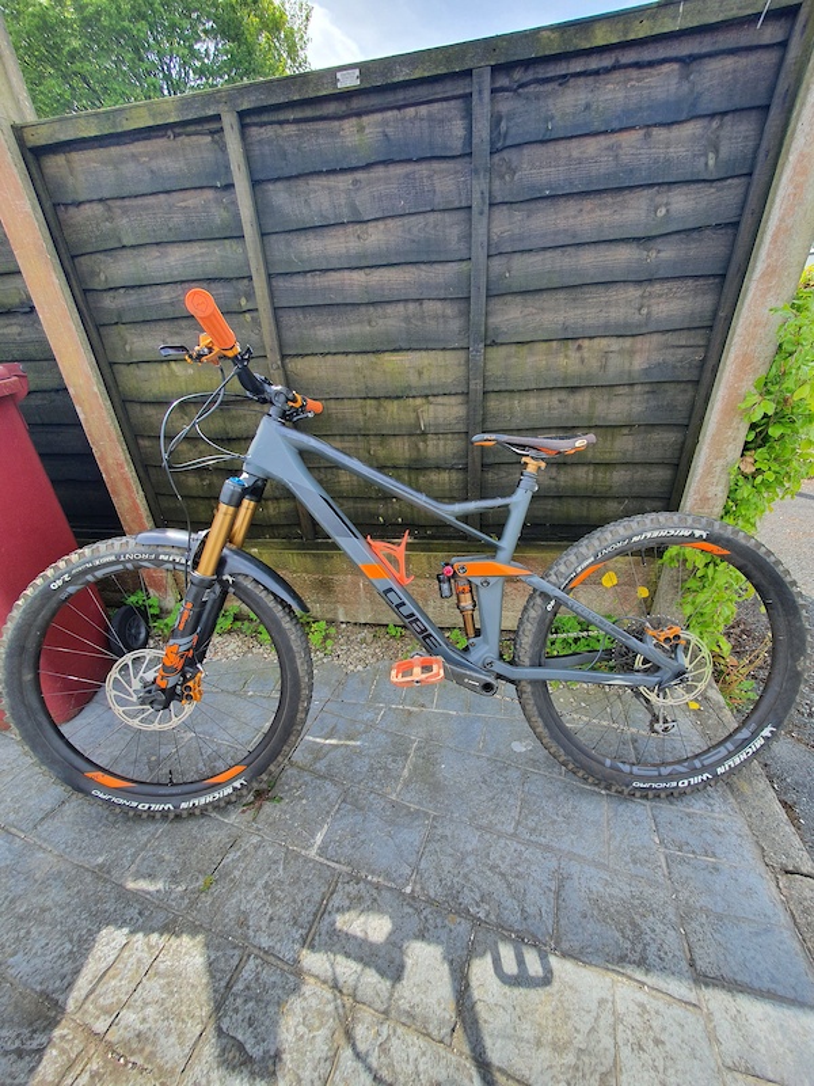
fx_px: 408
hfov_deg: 89.9
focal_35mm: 13
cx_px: 407
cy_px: 543
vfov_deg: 106.2
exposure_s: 1/273
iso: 50
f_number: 2.2
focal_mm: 1.8
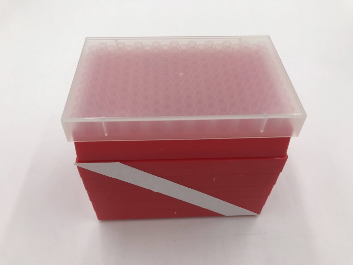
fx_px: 286
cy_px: 132
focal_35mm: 28
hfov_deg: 63.4
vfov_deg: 49.7
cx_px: 176
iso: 25
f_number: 1.8
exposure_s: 1/120
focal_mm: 3.99
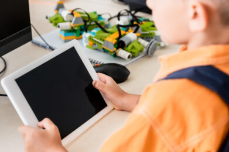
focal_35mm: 102
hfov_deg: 20.0
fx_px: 648
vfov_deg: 13.4
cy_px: 76
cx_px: 114
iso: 500
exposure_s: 1/200
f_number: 4.5
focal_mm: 102
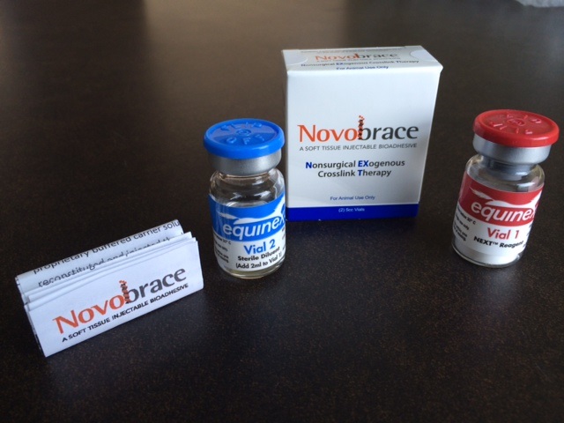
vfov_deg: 46.8
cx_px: 282
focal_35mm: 30
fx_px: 489
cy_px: 212
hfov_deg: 60.0
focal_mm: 4.12
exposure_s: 1/60
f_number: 2.2
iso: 32
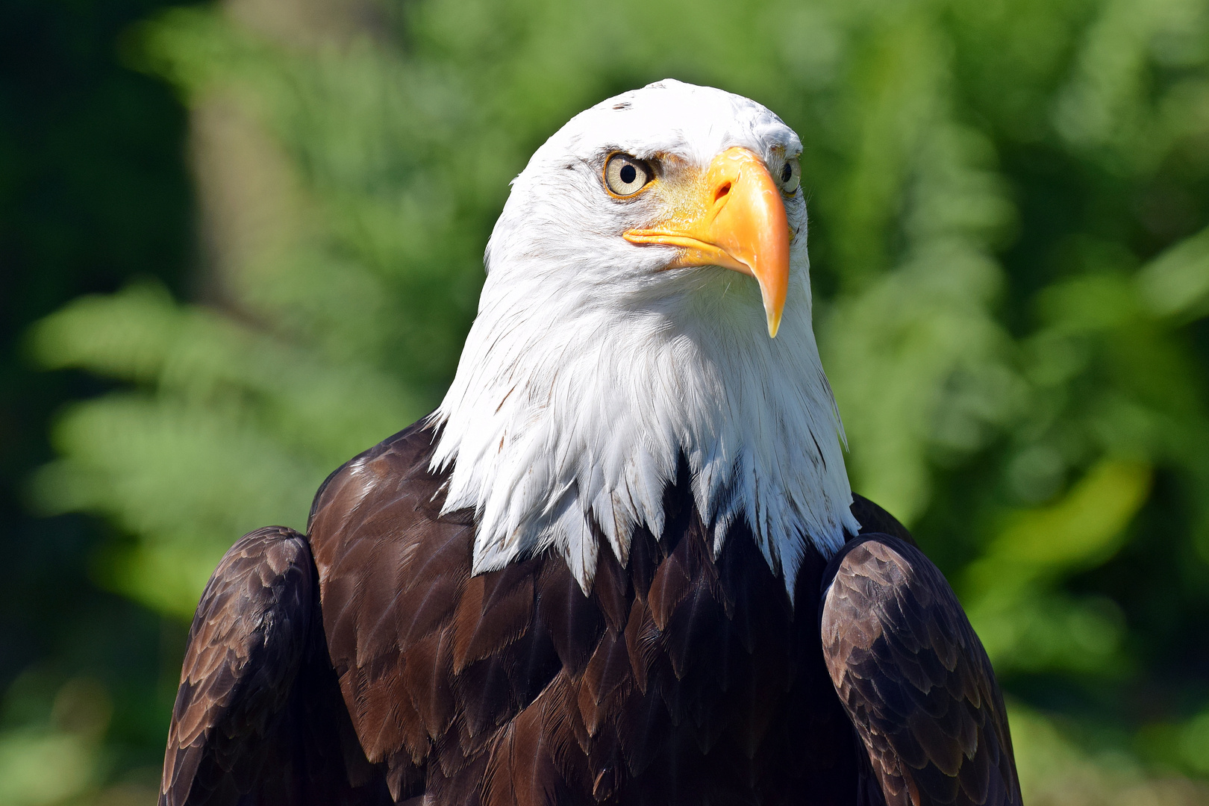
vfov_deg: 5.9
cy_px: 403
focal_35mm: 232
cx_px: 604
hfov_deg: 8.9
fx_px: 7808
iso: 400
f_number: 6.3
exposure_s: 1/1600
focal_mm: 155
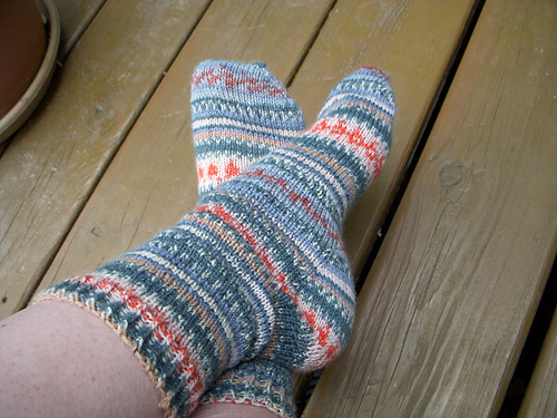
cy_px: 209
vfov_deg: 37.7
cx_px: 278
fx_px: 611
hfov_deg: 49.0
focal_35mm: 38
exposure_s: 1/200
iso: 100
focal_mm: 6.3
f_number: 3.3
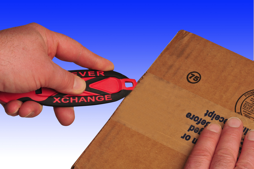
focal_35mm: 158
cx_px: 127
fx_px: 1110
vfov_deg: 8.7
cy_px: 84
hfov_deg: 13.1
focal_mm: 105
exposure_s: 1/125
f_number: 16
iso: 200
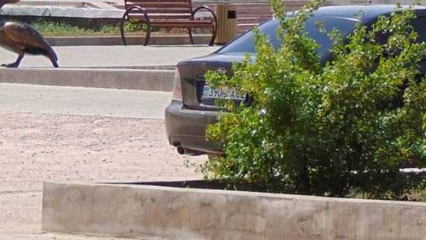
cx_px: 359
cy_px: -119
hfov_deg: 6.5
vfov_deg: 3.7
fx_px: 3727
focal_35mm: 330
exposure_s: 1/800
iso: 80
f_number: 4
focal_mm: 23.9
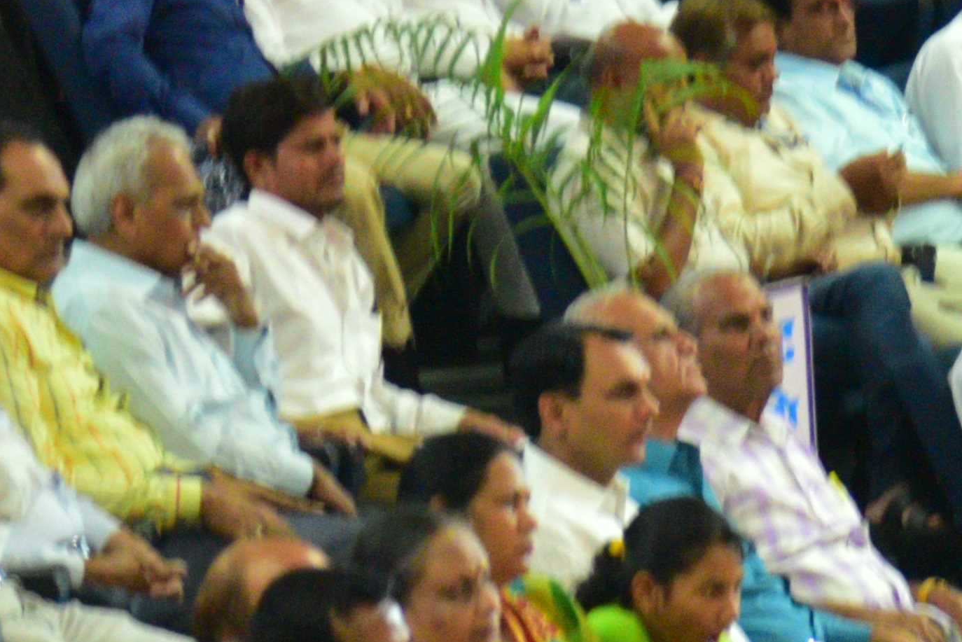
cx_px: 245
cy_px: 238
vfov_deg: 3.8
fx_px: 9596
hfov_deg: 5.7
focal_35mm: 359
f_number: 4
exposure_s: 1/30
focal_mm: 82
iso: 2500
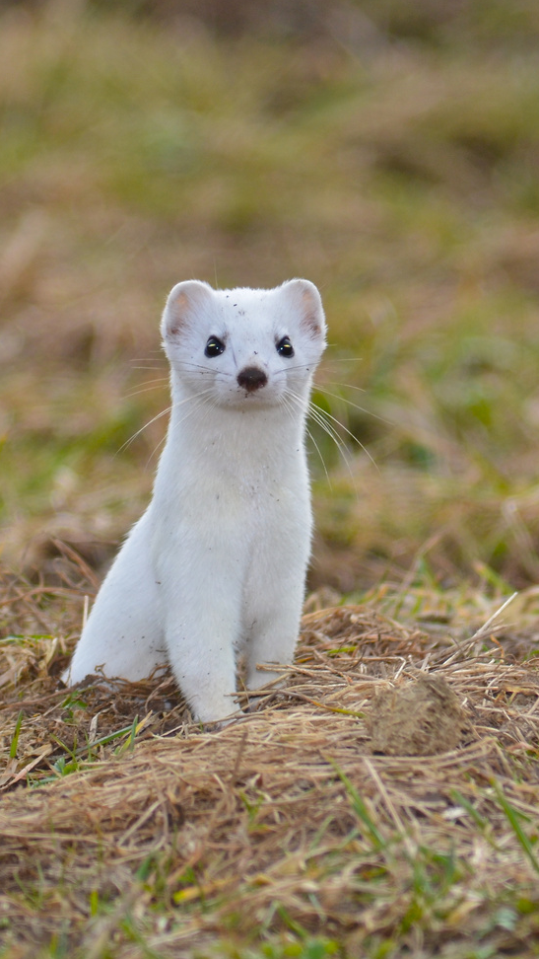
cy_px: 503
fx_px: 33400
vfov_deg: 1.6
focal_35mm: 1315
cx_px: 289
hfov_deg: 0.9
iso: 400
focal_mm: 500
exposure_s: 1/1000
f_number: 6.3
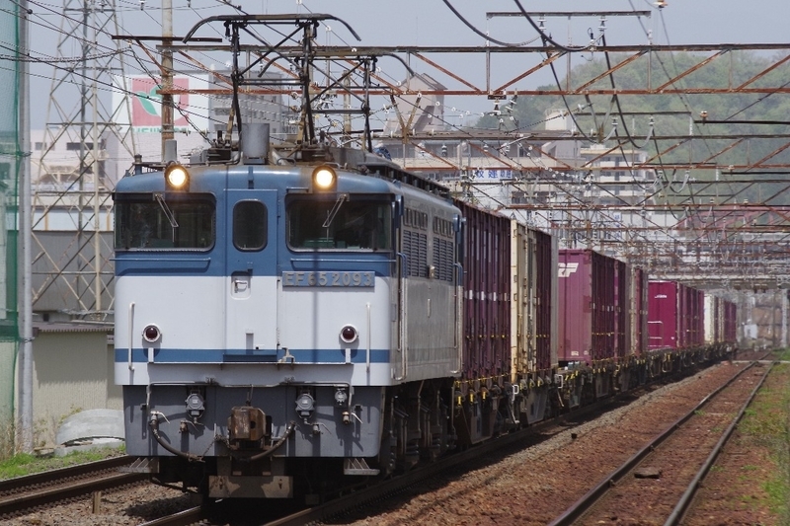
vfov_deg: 5.7
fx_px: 5265
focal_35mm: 240
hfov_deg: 8.6
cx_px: 395
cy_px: 263
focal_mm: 160
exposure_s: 1/1000
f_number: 8
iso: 400
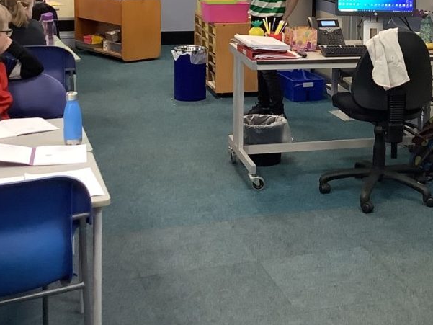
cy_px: 39
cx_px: 331
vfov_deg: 22.1
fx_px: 813
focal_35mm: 65
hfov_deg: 29.3
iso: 200
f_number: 2.4
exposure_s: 1/50
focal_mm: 3.3
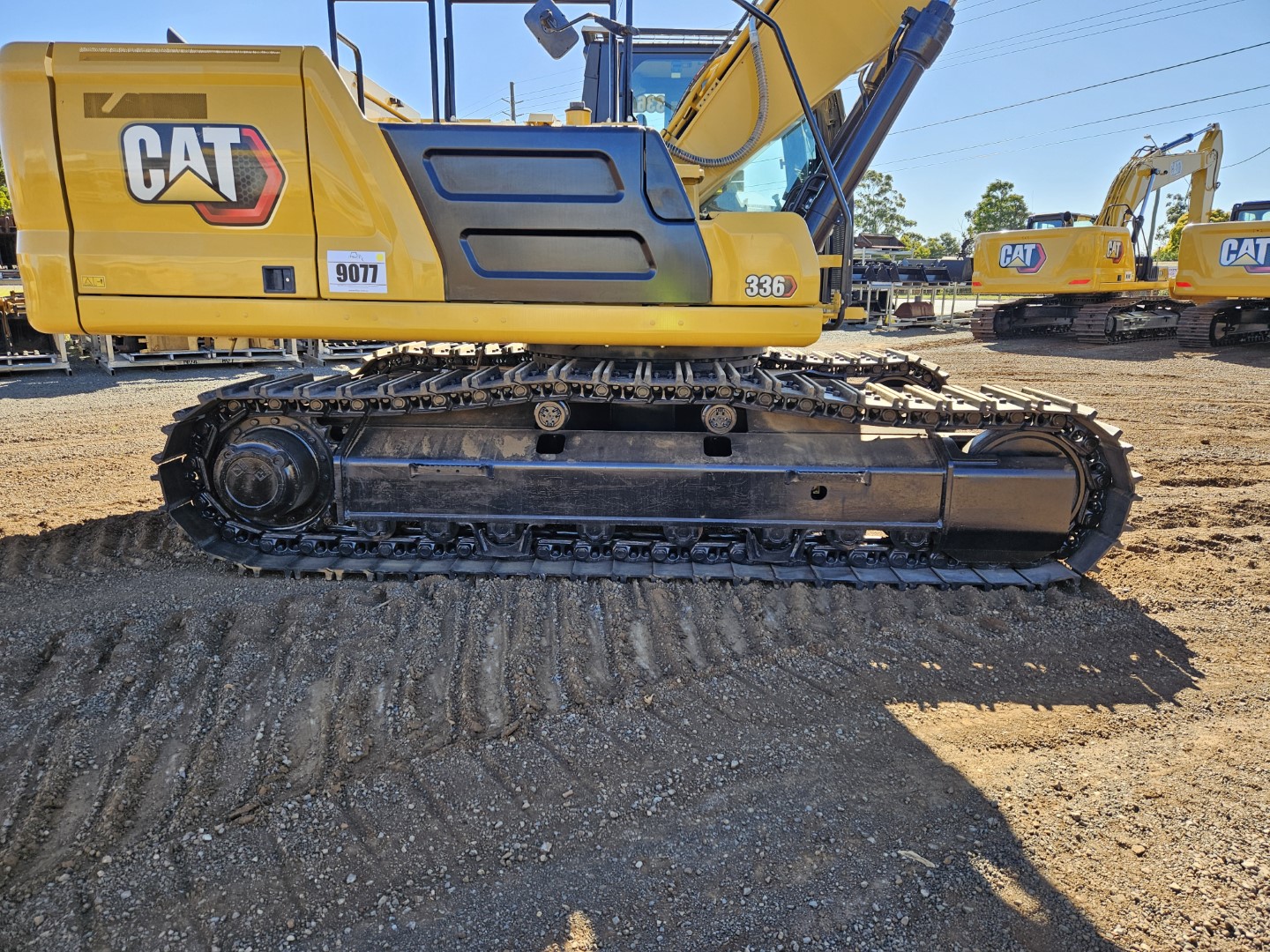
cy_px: 476
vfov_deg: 58.9
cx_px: 635
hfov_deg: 73.9
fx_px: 844
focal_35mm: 23
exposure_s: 1/507
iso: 32
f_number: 1.8
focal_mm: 5.4
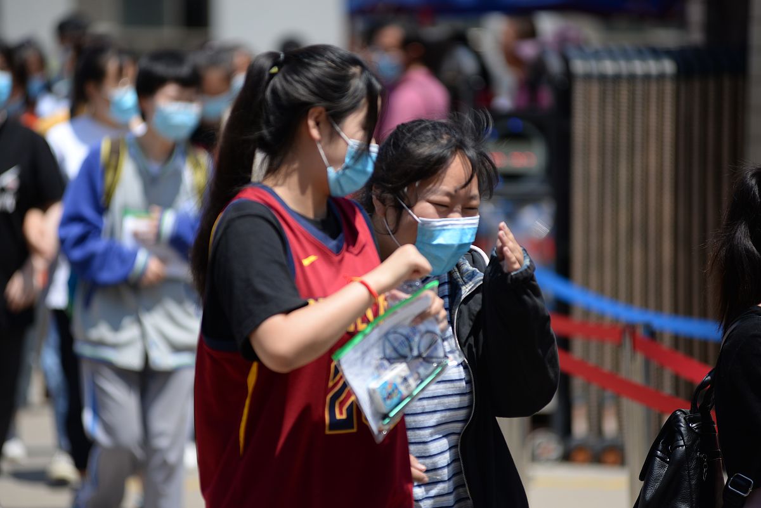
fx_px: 4229
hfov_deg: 10.3
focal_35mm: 200
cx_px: 380
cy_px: 254
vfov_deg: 6.9
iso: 200
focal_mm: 200
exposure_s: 1/2500
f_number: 3.2
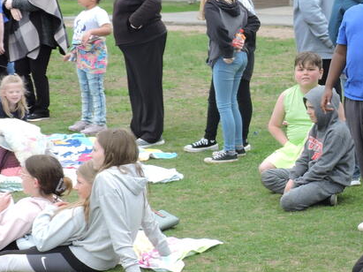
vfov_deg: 11.1
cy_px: 117
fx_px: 1405
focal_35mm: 134
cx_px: 417
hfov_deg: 14.3
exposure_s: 1/200
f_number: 3.4
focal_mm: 7.7
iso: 100
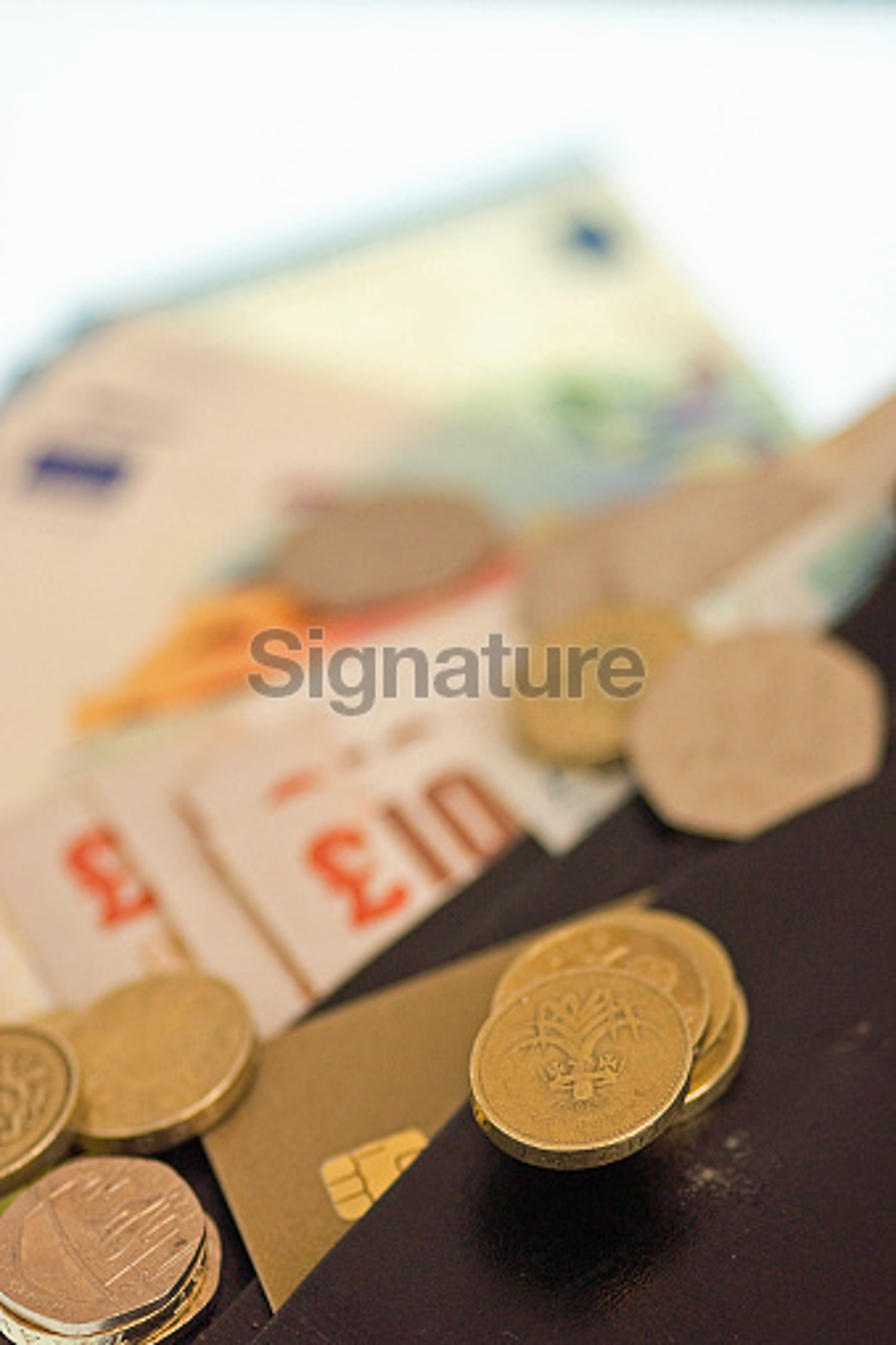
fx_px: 5884
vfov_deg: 13.0
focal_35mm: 158
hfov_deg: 8.7
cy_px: 672
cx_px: 448
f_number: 2.8
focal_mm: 105
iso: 250
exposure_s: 1/60
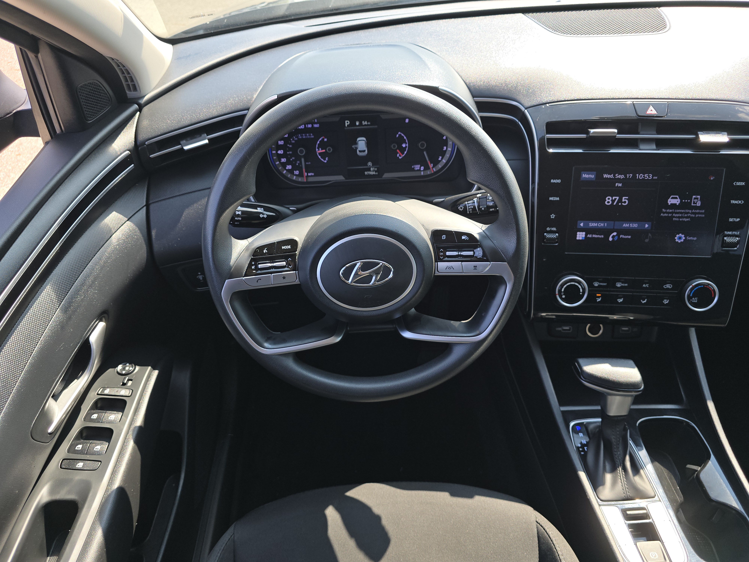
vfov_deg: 58.9
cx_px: 374
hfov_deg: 73.9
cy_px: 281
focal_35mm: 23
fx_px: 498
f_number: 1.7
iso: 16
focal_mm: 6.3
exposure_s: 1/180
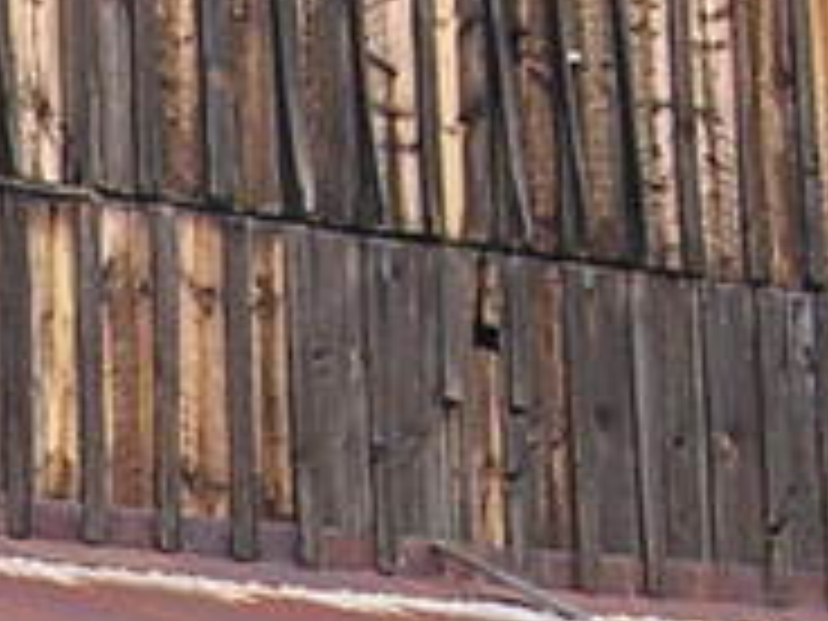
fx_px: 5071
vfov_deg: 6.9
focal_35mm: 212
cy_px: 828
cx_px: -270
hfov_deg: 9.2
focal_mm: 5.8
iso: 50
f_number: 2.8
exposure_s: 1/201
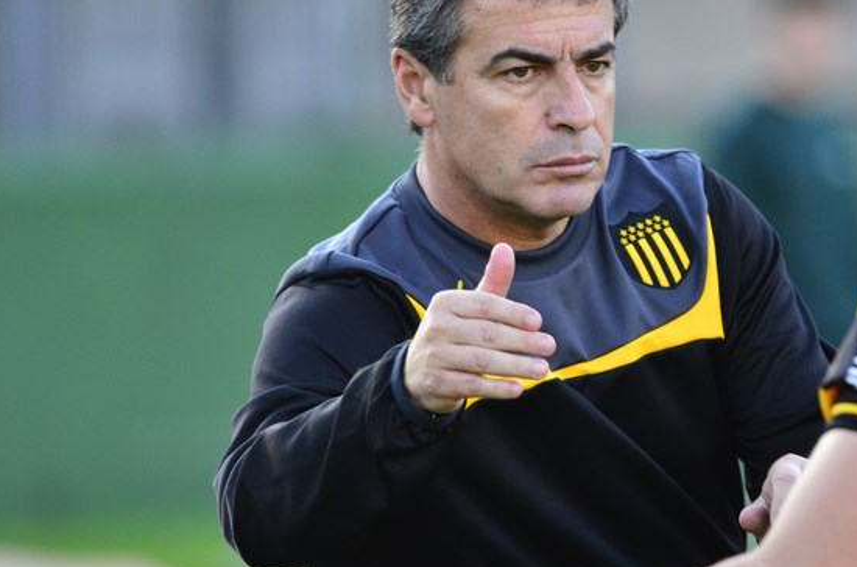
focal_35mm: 737
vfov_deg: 1.9
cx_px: 644
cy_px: 252
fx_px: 17504
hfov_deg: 2.8
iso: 800
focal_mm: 300
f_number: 4
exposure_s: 1/500
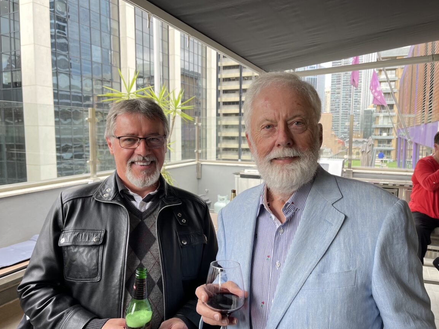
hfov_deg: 65.3
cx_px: 216
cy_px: 165
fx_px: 342
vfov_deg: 51.4
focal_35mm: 27
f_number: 1.6
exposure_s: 1/230
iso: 32
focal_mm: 5.1
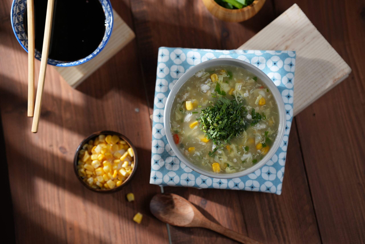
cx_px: 182
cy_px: 122
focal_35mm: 85
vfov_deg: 16.1
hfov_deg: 23.9
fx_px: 862
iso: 800
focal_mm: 85
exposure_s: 1/125
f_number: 2.8
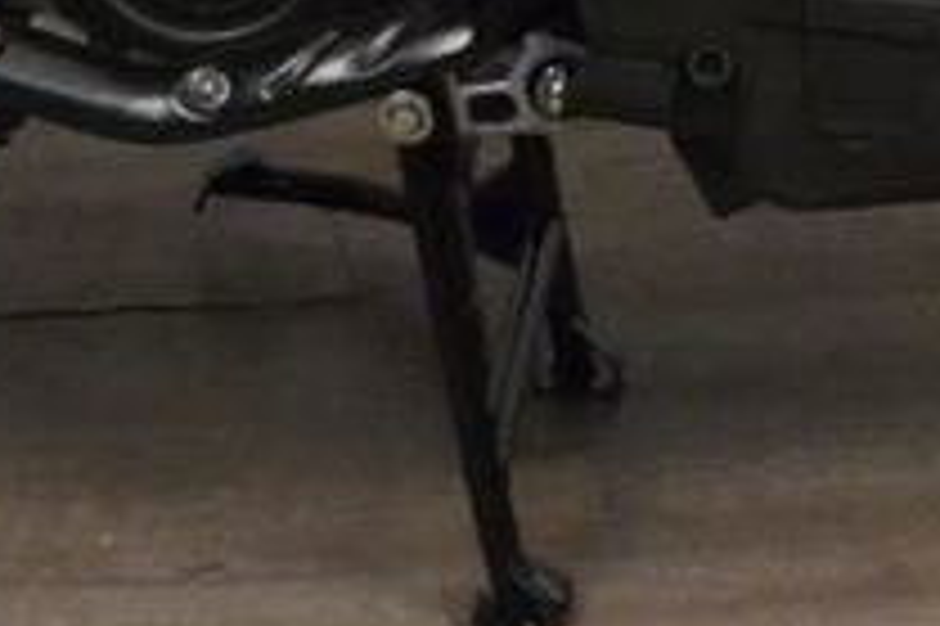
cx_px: 1088
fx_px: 7279
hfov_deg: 7.3
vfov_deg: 4.8
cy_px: -779
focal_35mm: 279
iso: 3200
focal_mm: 38
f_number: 11
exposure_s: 1/60
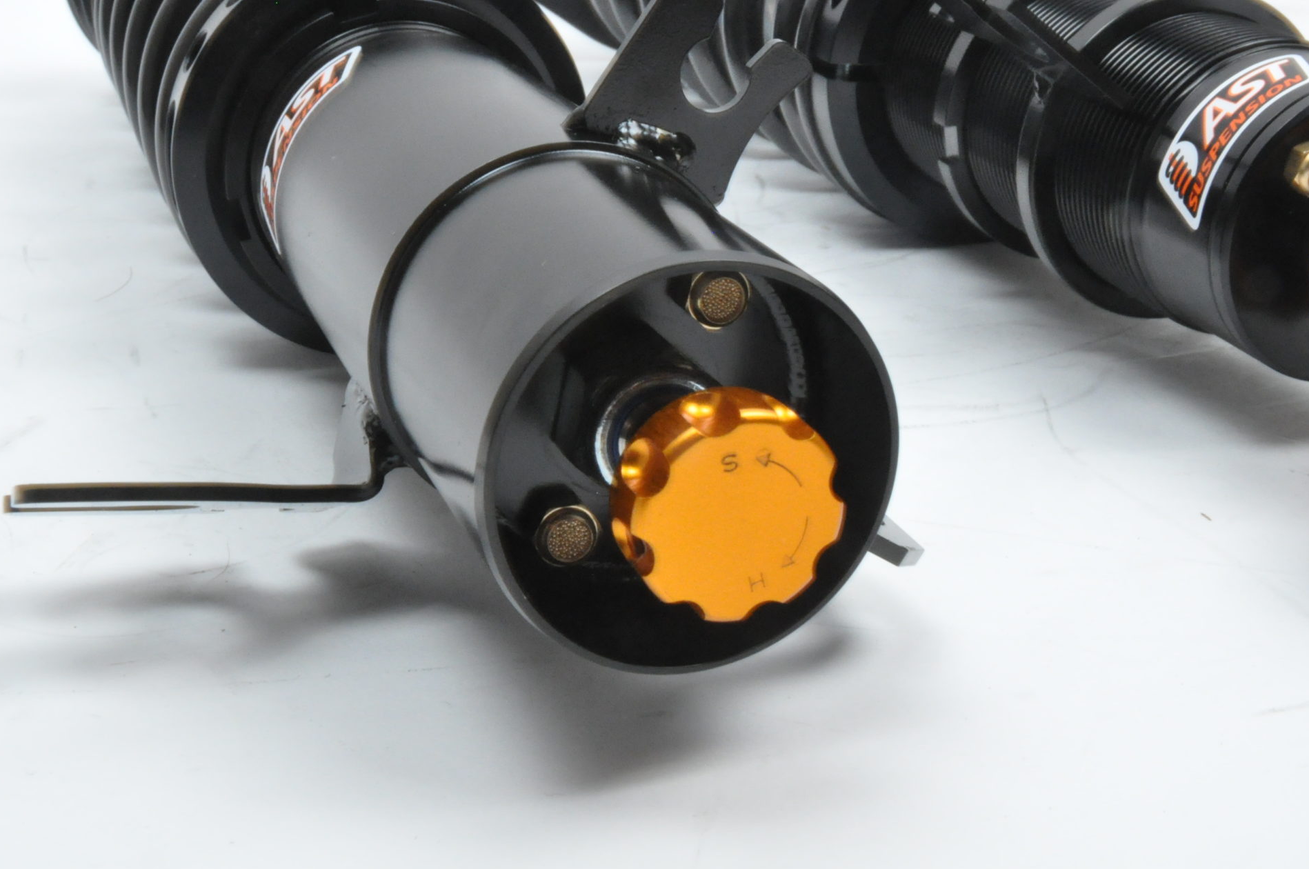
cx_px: 644
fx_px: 2131
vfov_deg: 23.0
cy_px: 305
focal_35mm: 59
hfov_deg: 34.2
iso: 2500
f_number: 22
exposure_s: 1/4
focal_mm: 29
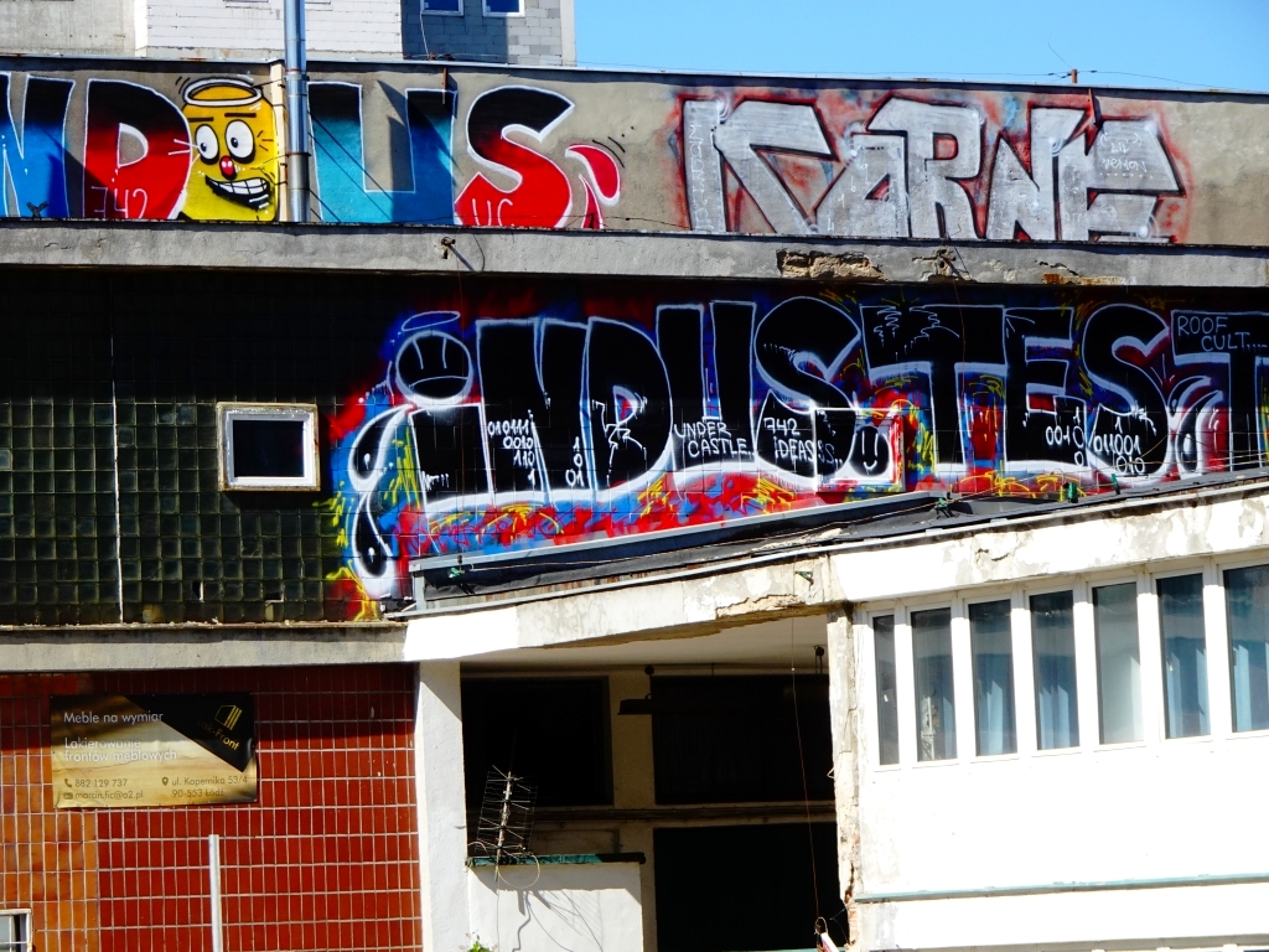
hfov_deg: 12.0
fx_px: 6012
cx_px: 634
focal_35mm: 164
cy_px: 476
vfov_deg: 9.1
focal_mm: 26.12
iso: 80
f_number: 5.6
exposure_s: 1/320
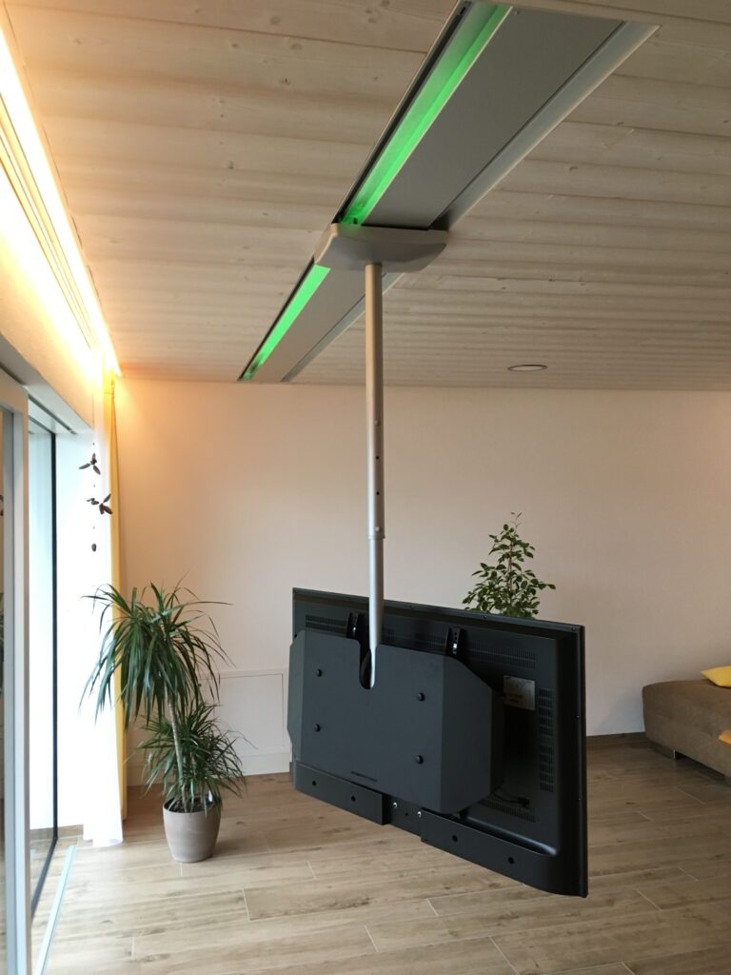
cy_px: 488
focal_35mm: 29
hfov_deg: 48.2
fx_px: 817
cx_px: 366
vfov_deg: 61.7
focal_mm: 4.15
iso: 160
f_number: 2.2
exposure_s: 1/33
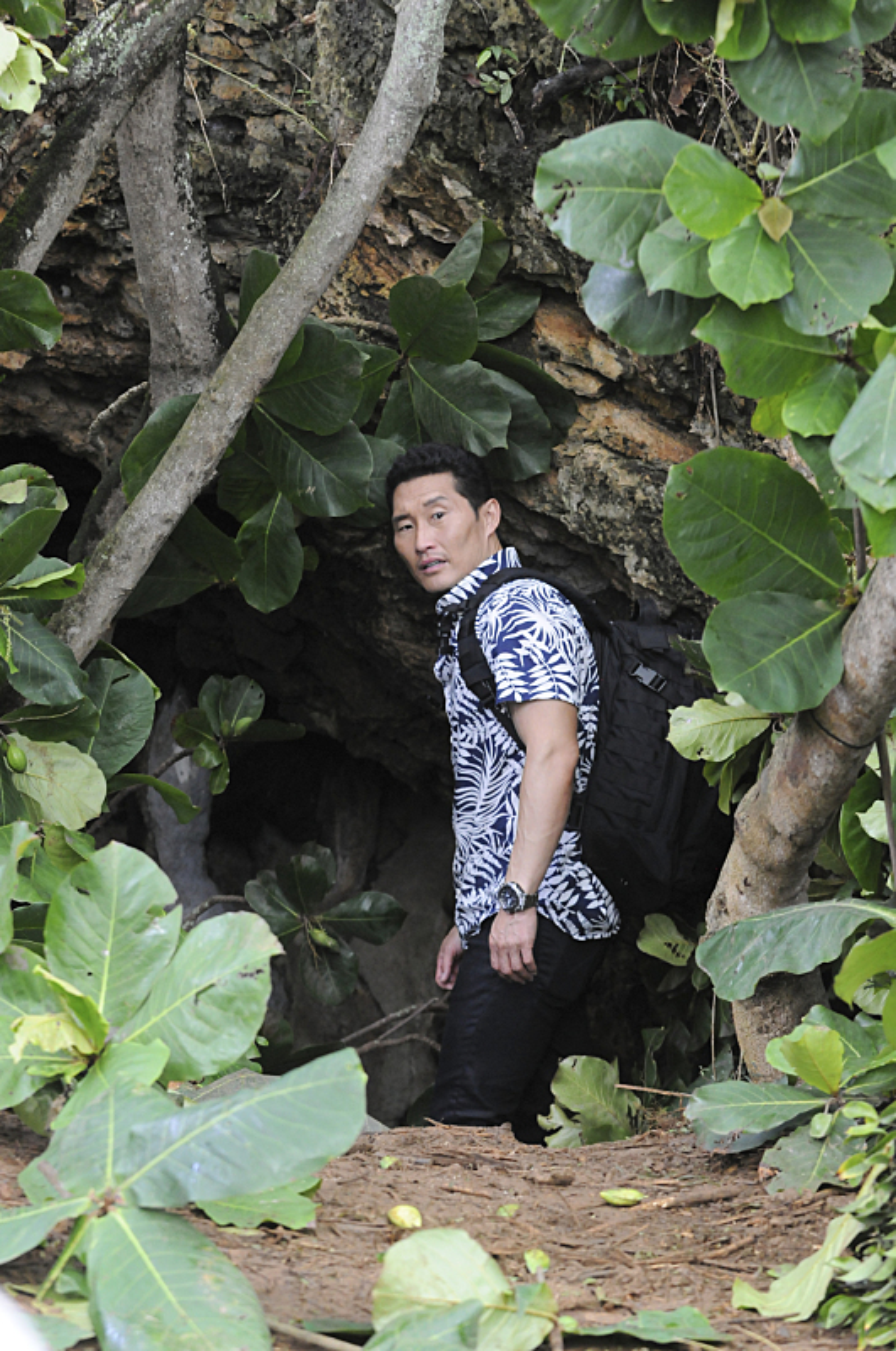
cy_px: 676
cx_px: 448
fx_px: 4830
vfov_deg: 15.9
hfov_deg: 10.6
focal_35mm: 129
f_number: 4.5
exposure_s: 1/125
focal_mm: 86
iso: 1600
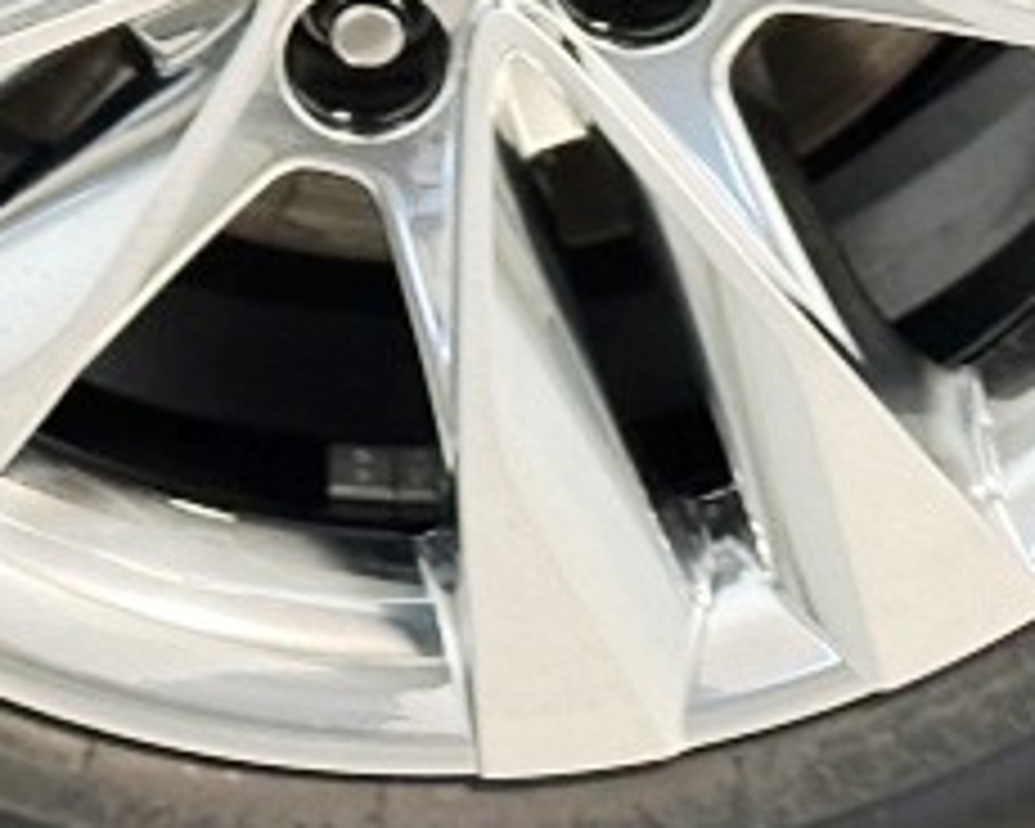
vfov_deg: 7.3
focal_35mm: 209
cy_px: -387
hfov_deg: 9.2
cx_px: 423
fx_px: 6402
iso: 500
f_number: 1.78
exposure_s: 1/30
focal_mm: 6.86
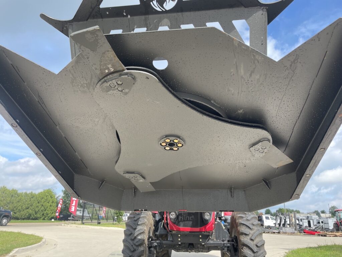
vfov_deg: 53.1
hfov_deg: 67.3
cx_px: 171
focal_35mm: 26
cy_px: 128
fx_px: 257
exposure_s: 1/698
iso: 32
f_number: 1.6
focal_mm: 4.2
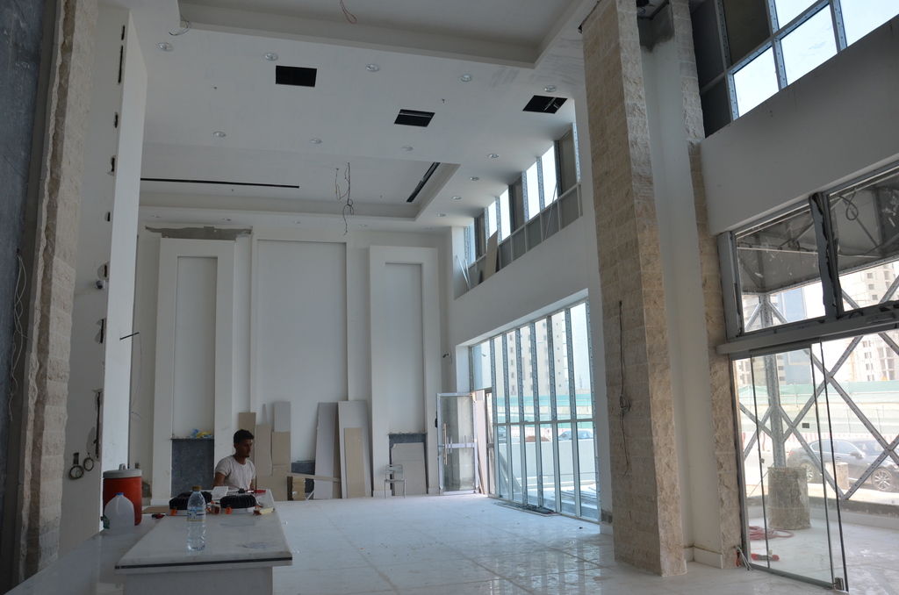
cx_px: 450
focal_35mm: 27
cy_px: 298
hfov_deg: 67.5
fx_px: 673
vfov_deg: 47.7
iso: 250
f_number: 6.3
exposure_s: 1/160
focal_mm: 18
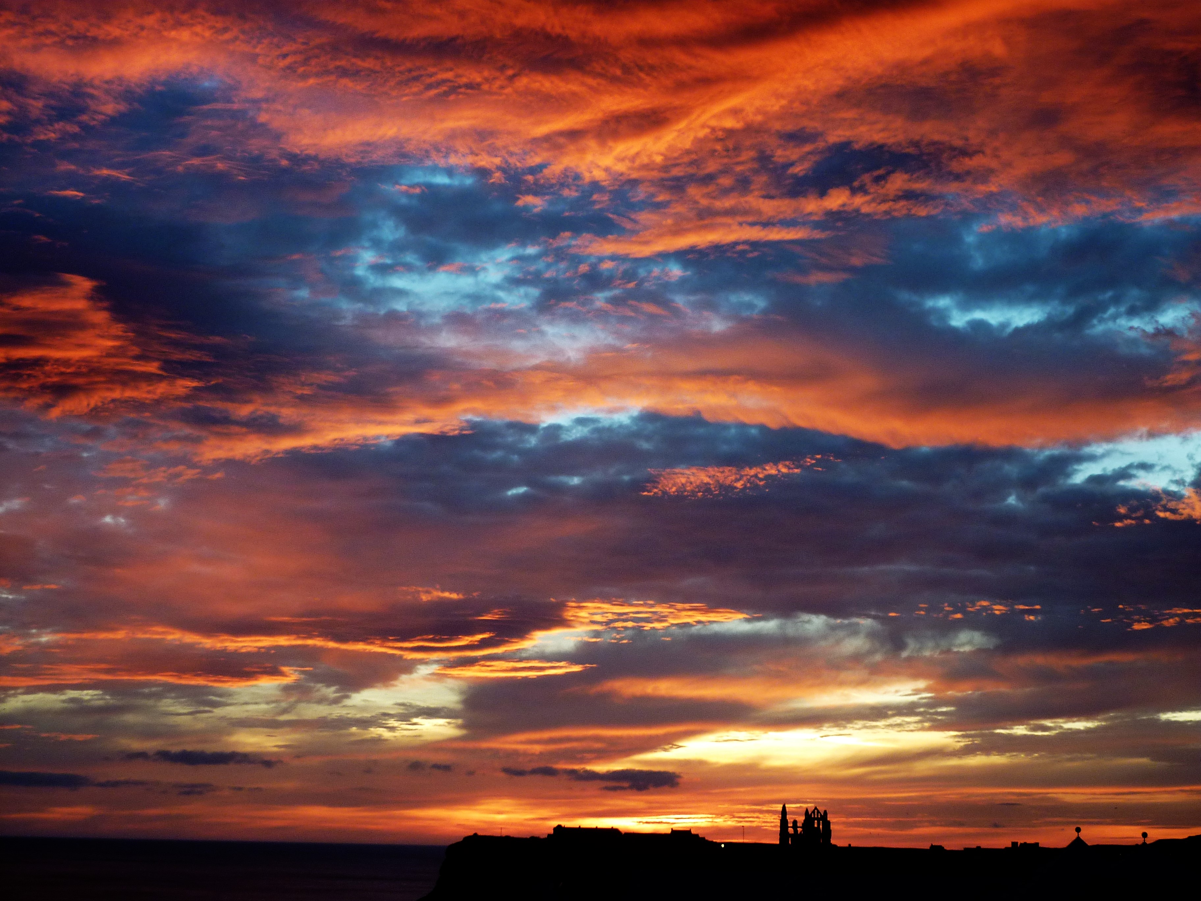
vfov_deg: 24.8
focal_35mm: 59
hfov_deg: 32.7
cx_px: 600
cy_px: 450
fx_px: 2047
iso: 160
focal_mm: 9.7
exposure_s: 1/40
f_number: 3.9
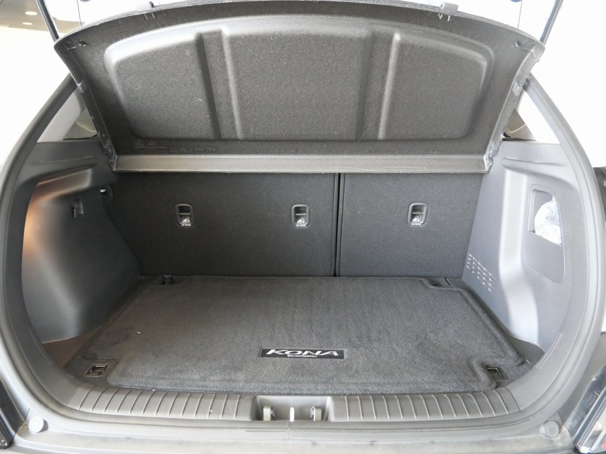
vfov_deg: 49.7
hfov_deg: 63.4
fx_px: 490
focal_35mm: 28
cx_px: 303
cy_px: 227
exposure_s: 1/25
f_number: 3.6
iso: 3200
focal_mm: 14
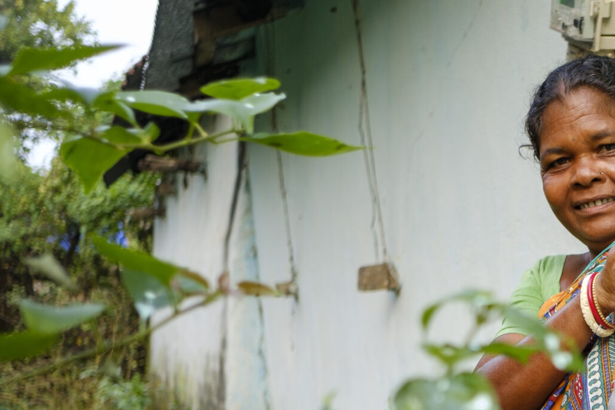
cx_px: 599
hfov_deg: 27.4
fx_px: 1196
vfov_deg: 19.0
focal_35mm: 70
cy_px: 395
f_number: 2
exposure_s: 1/200
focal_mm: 23
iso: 160
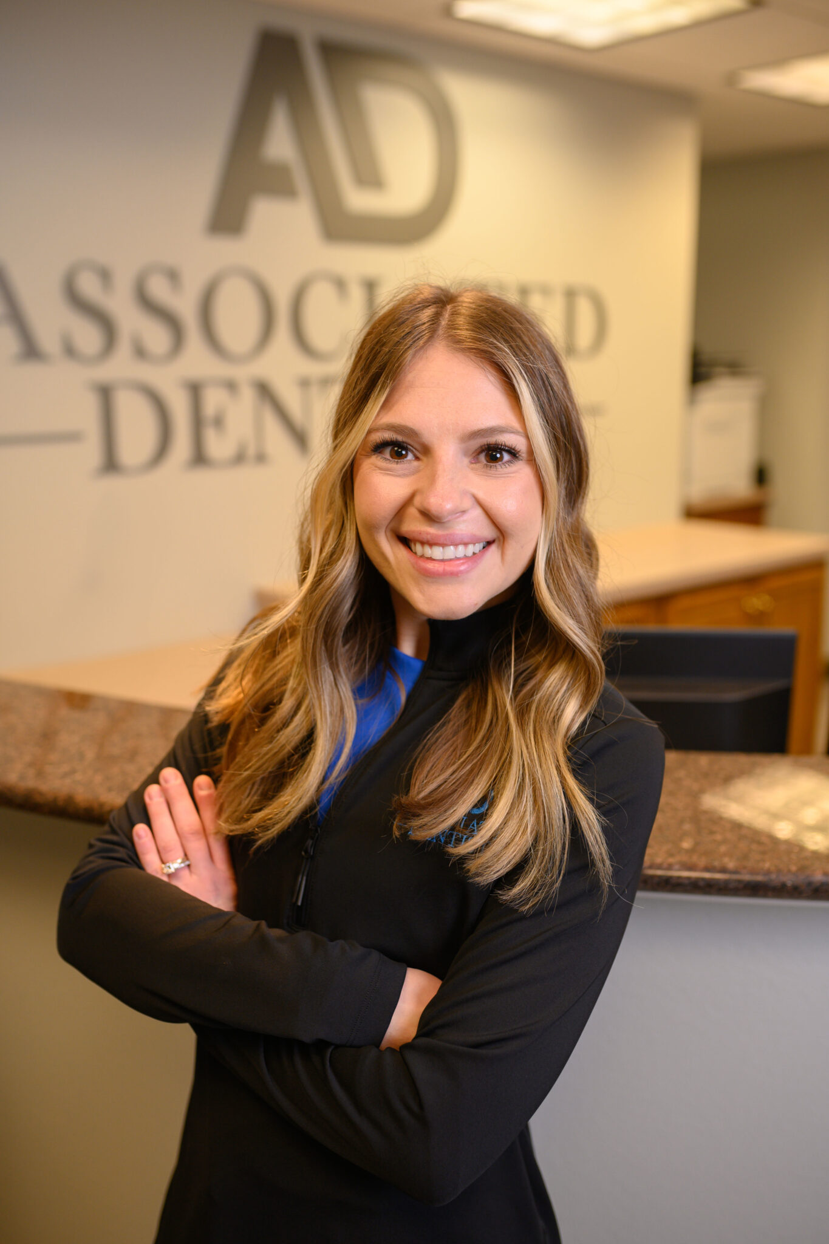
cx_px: 414
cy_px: 622
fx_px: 1209
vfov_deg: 54.4
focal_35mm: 35
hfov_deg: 37.8
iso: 250
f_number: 2.8
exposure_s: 1/200
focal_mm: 35
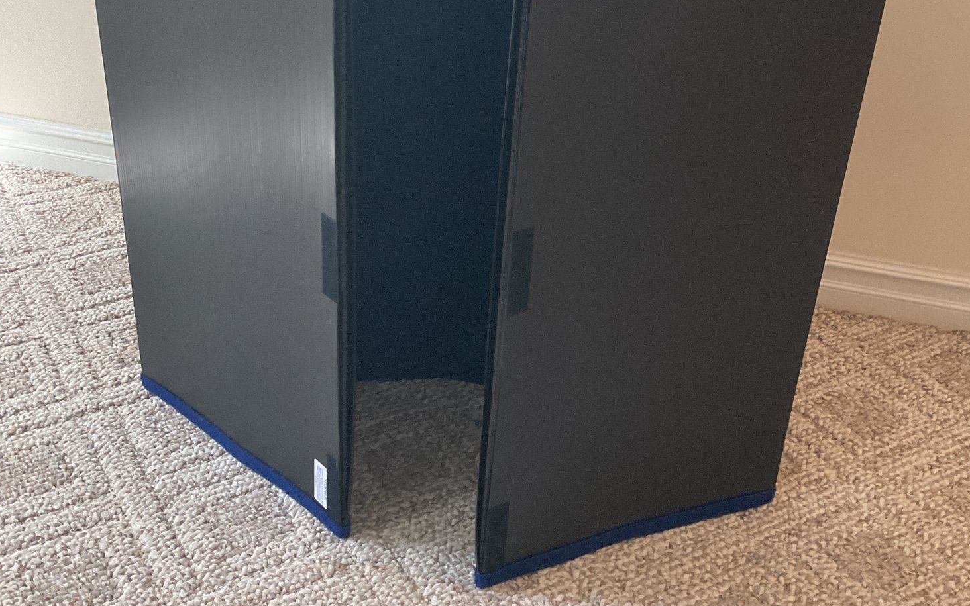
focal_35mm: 42
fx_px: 1110
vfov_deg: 30.3
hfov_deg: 47.2
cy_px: 193
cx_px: 489
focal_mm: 3
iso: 160
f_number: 1.8
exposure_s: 1/60
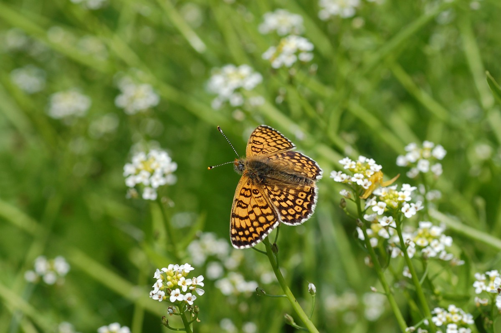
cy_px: 166
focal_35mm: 135
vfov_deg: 10.1
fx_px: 1877
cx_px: 250
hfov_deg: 15.2
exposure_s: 1/320
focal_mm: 90
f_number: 11
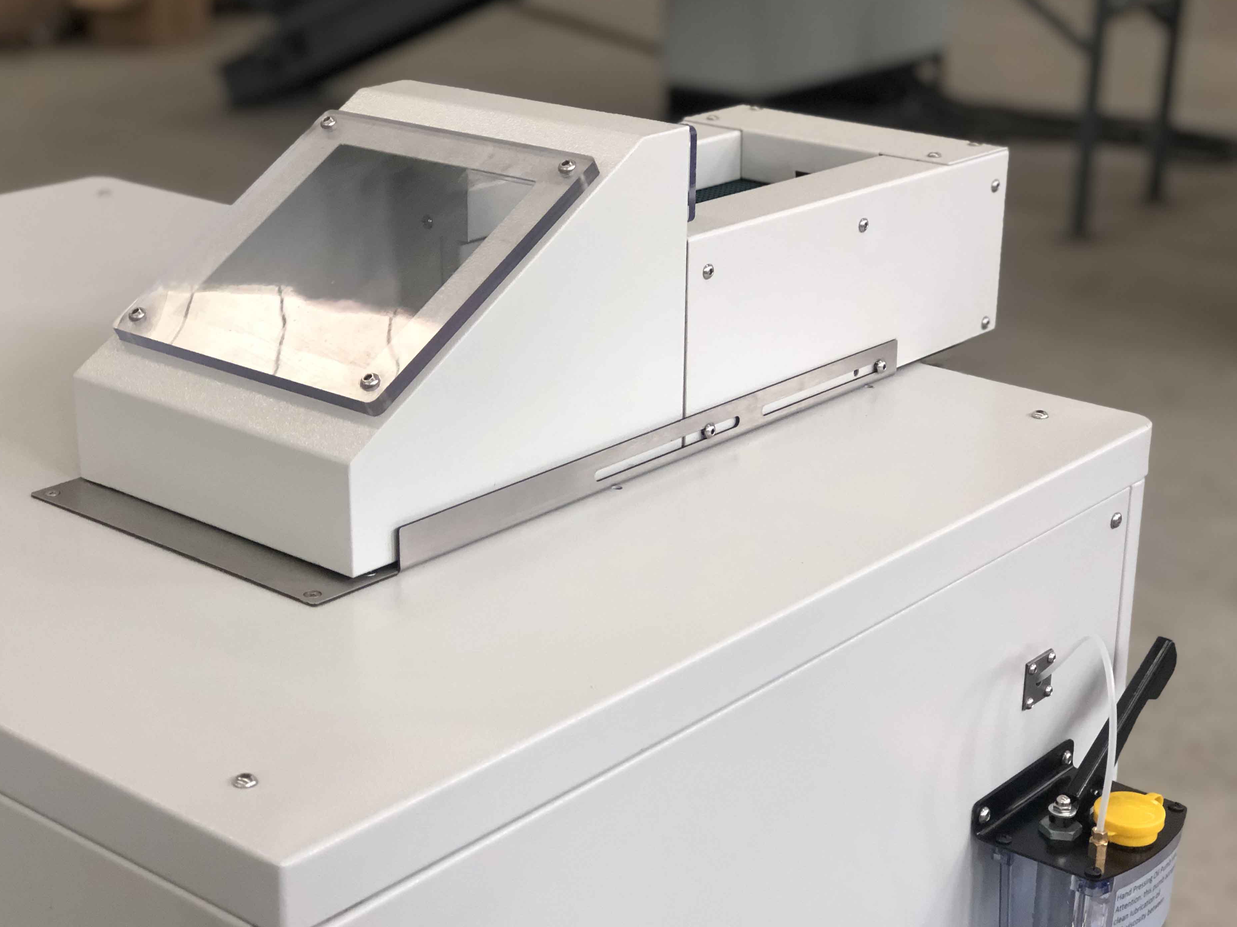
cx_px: 579
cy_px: 474
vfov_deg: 23.6
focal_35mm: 62
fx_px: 2215
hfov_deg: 31.2
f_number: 2.8
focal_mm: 6.6
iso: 64
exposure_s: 1/30
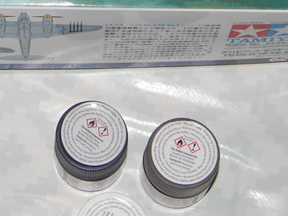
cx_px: -13
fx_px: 1265
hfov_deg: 12.8
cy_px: -36
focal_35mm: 152
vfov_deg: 9.6
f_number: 7.4
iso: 200
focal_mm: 8.6
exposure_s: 1/30
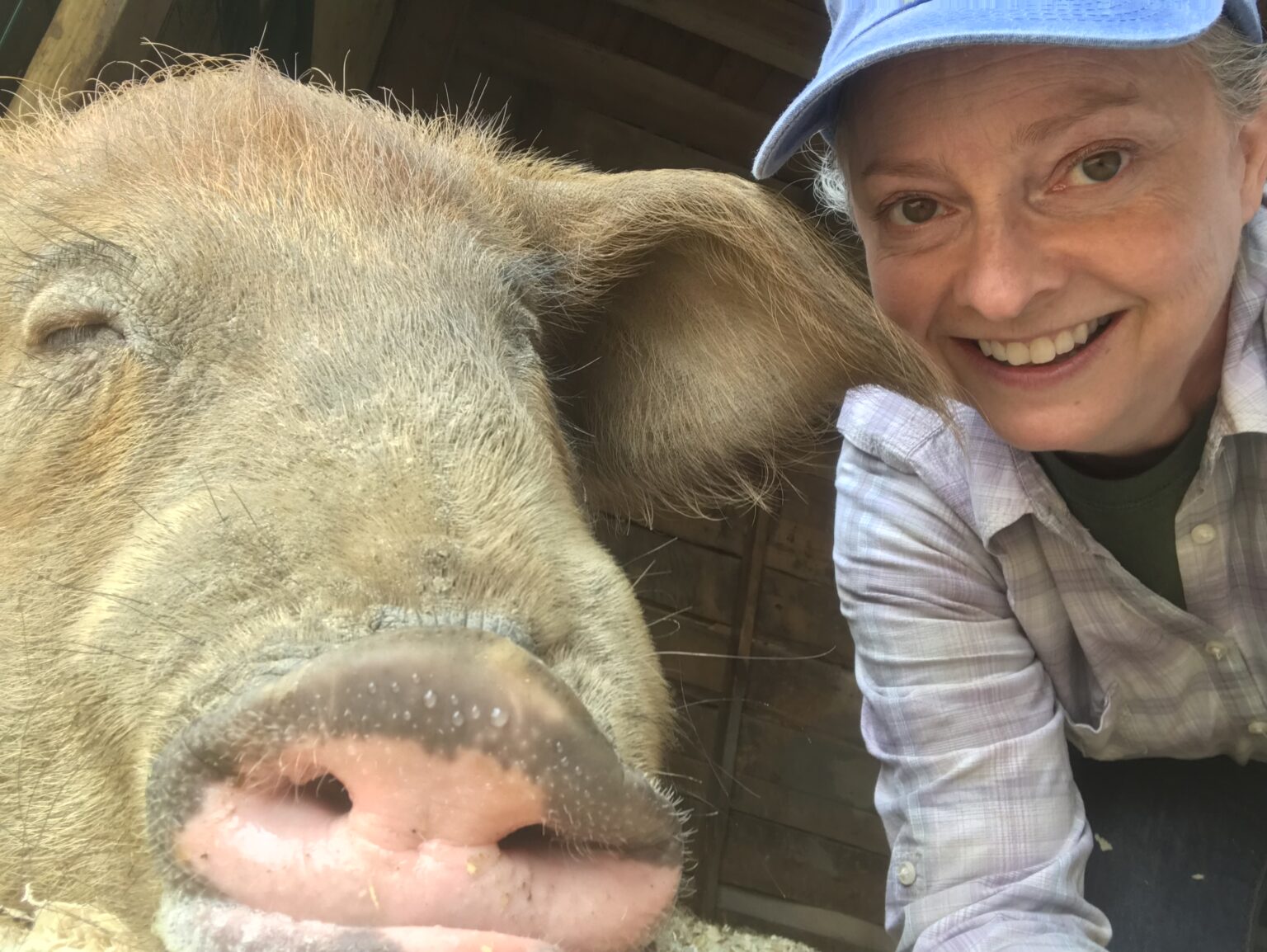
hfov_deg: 56.8
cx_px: 634
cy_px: 476
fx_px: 1172
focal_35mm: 32
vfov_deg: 44.2
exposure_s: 1/93
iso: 25
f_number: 2.2
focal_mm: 2.87
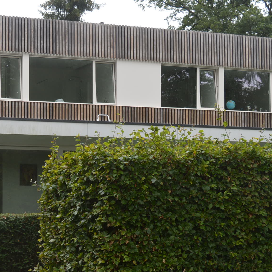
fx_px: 801
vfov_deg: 19.2
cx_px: 41
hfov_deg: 19.0
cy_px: 182
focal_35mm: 90
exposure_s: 1/125
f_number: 5.6
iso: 110
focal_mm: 27
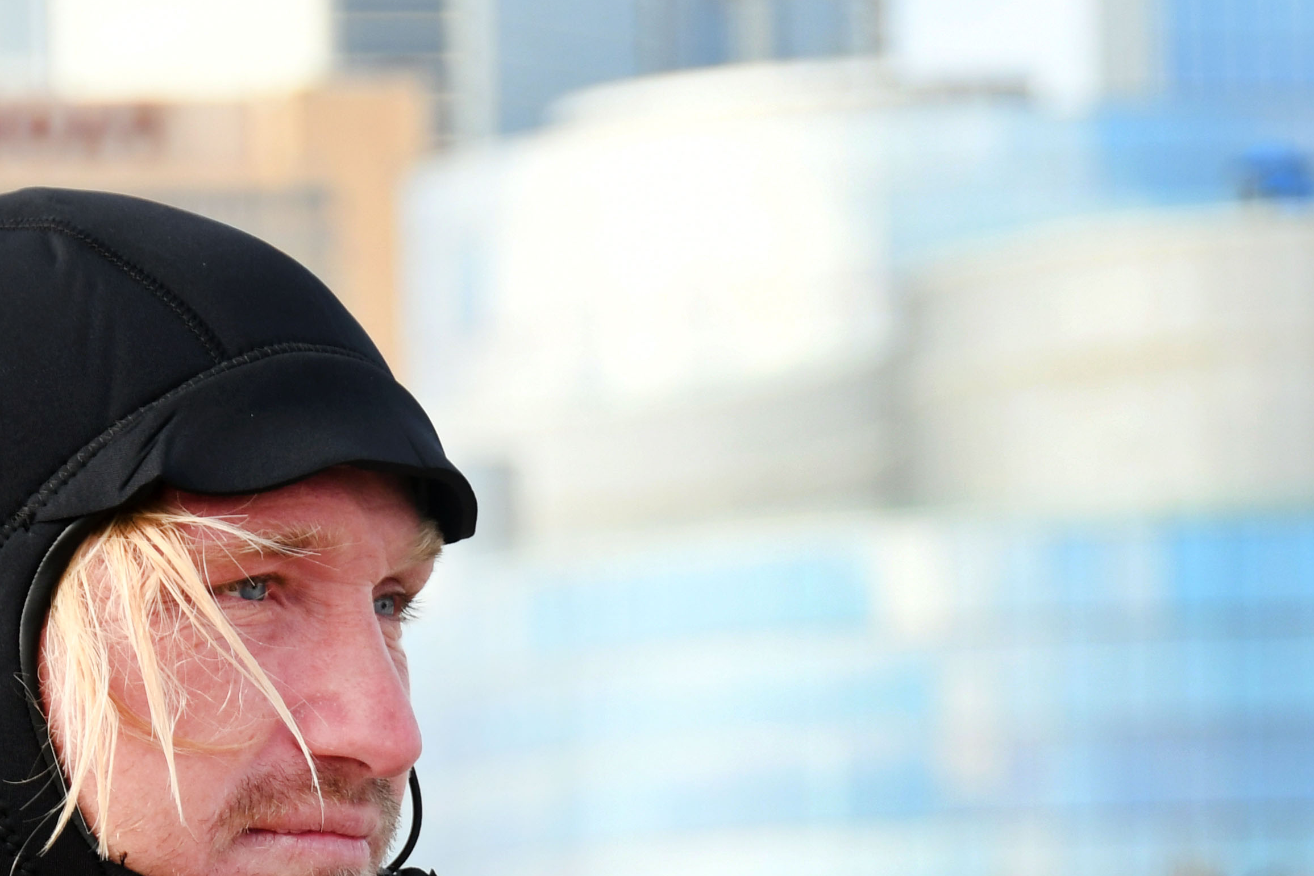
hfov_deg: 7.1
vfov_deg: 4.7
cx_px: 663
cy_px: 1024
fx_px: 10547
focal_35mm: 289
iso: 400
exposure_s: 1/1000
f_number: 5
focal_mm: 80
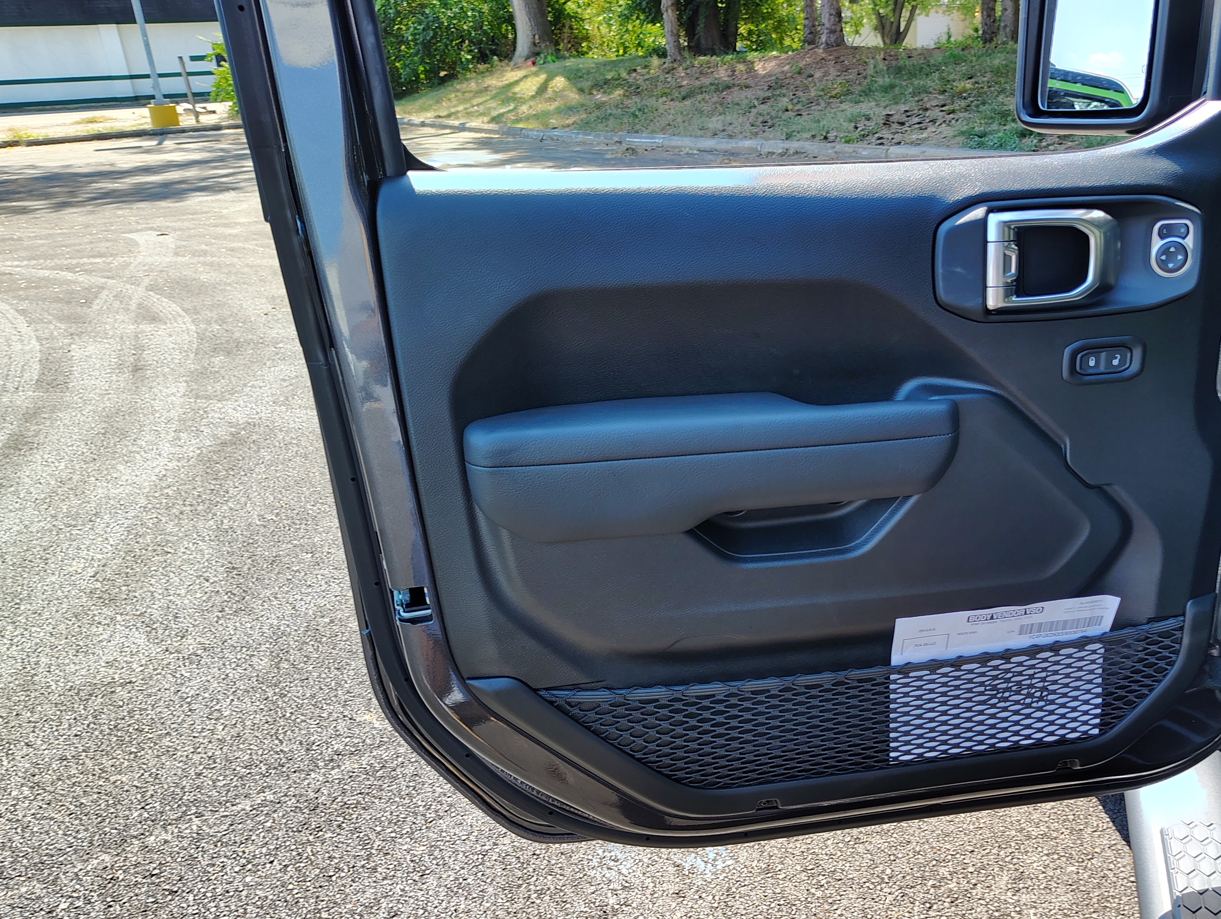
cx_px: 744
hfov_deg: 57.7
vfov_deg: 45.3
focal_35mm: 31
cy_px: 545
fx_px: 1095
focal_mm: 5.56
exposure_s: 1/120
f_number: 1.8
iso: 109
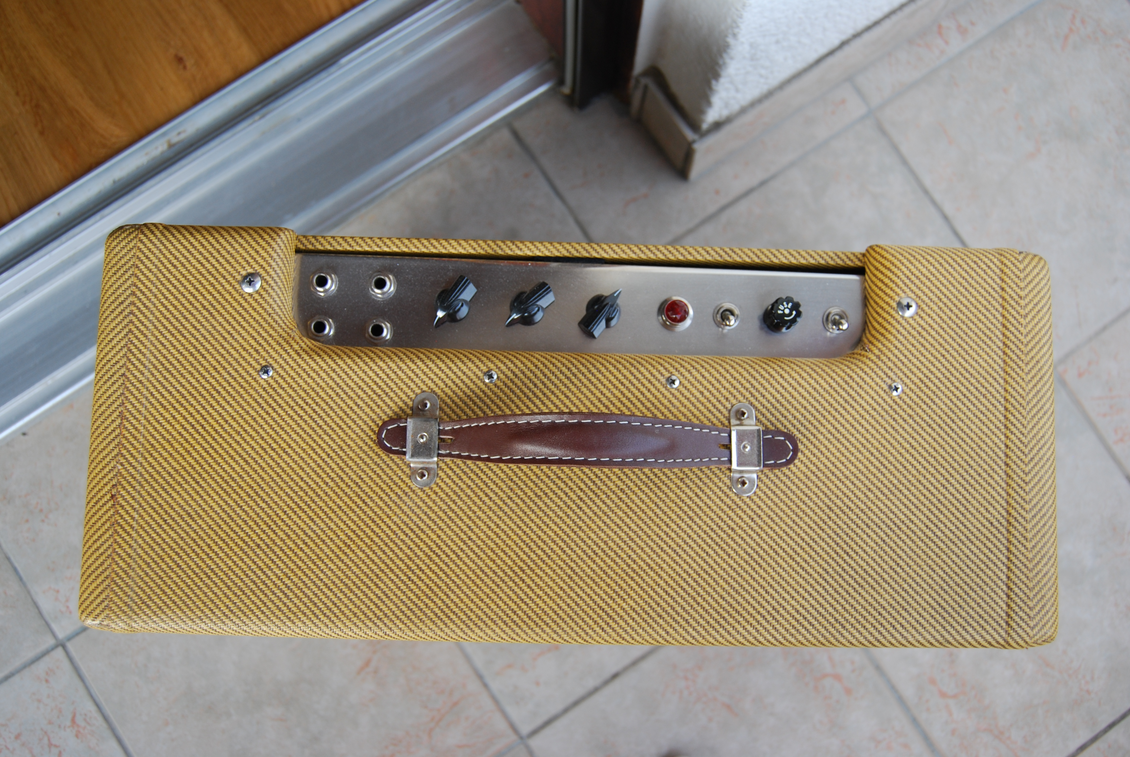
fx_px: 1037
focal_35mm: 33
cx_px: 565
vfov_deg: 40.1
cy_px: 378
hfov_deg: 57.2
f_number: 4.5
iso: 200
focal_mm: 22
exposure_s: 1/80
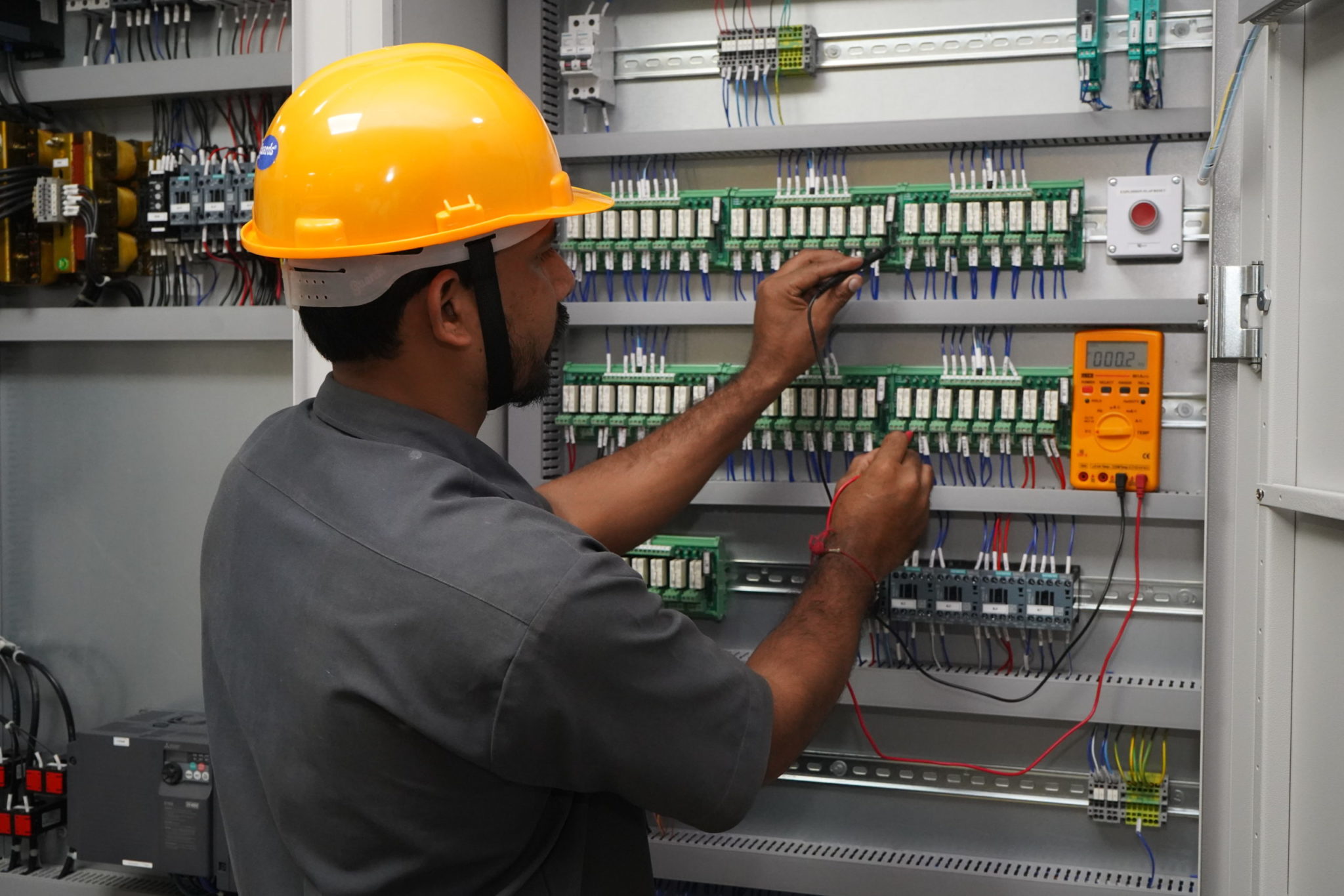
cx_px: 672
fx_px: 1605
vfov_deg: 31.2
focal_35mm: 43
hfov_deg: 45.4
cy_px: 448
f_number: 6.3
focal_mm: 43
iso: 6400
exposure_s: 1/160
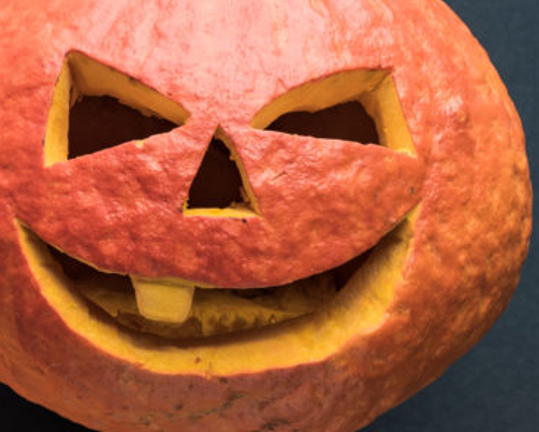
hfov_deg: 14.3
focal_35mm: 131
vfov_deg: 11.7
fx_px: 2091
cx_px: -65
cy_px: 88
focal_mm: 50
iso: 125
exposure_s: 1/160
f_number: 9
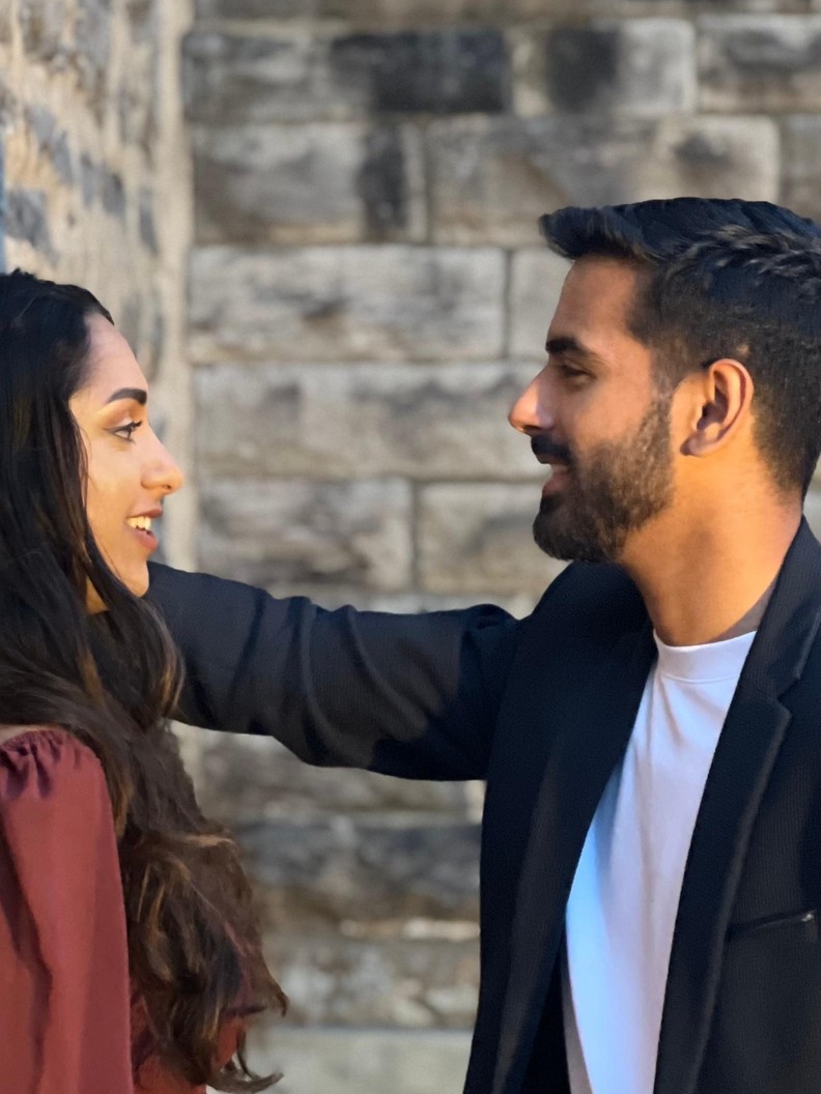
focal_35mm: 140
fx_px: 4427
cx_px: 431
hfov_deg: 10.6
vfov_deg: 14.1
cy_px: 558
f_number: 2.8
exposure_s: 1/15
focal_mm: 9
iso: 800
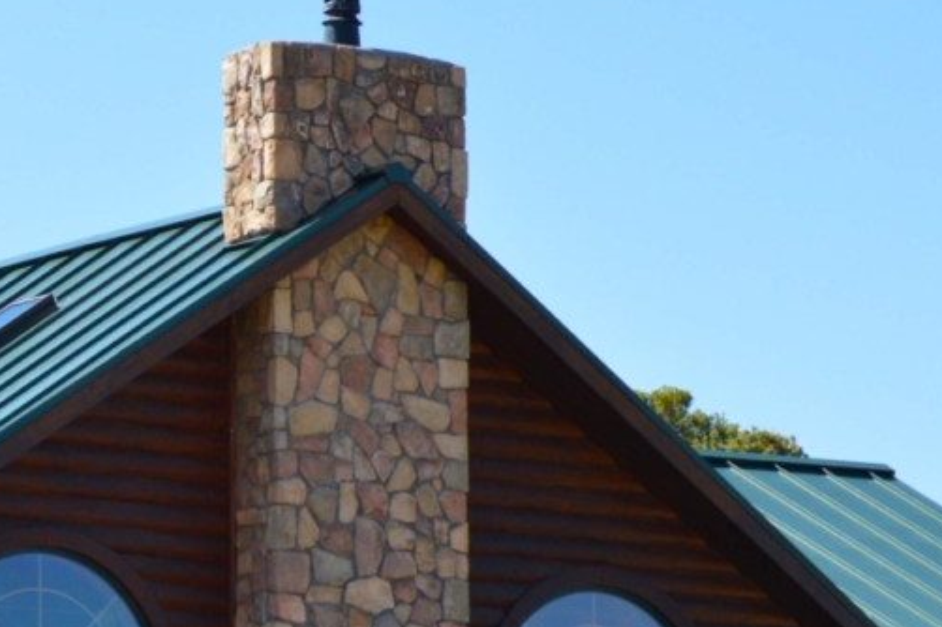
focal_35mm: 253
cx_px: -129
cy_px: 728
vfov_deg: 5.4
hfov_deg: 8.1
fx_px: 6603
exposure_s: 1/1000
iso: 400
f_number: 5
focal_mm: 55
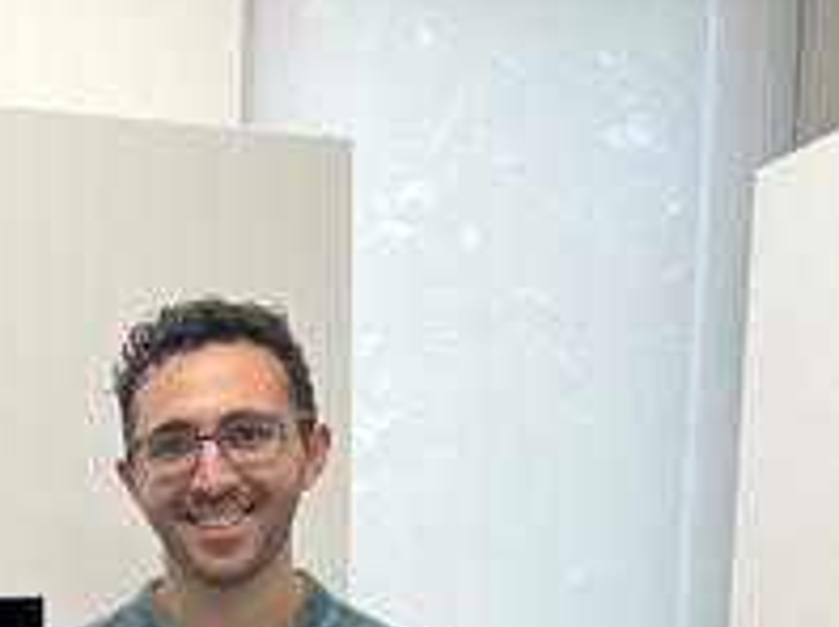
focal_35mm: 92
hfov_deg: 19.3
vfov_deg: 15.0
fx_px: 2227
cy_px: 892
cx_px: -331
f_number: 1.6
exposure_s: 1/120
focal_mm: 5.1
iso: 80
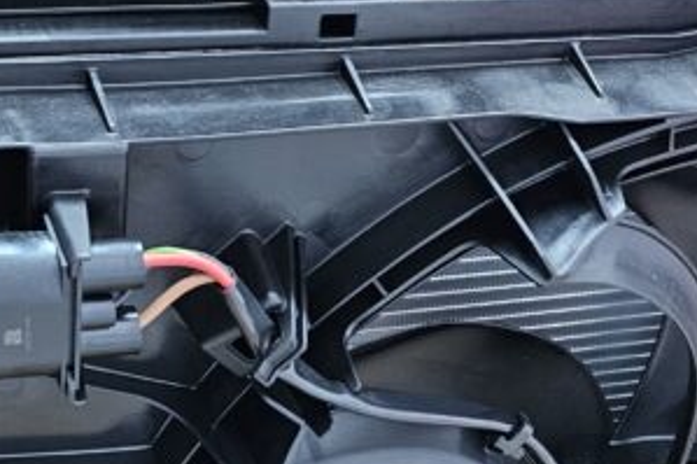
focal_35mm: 82
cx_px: 352
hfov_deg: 24.8
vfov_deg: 15.6
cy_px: 658
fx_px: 1587
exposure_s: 1/100
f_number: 1.7
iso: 640
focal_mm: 6.3
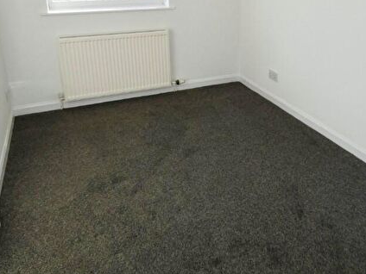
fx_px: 349
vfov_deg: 41.6
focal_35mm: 33
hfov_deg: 53.7
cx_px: 258
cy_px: 67
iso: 80
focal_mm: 3.6
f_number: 2.8
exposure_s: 1/200
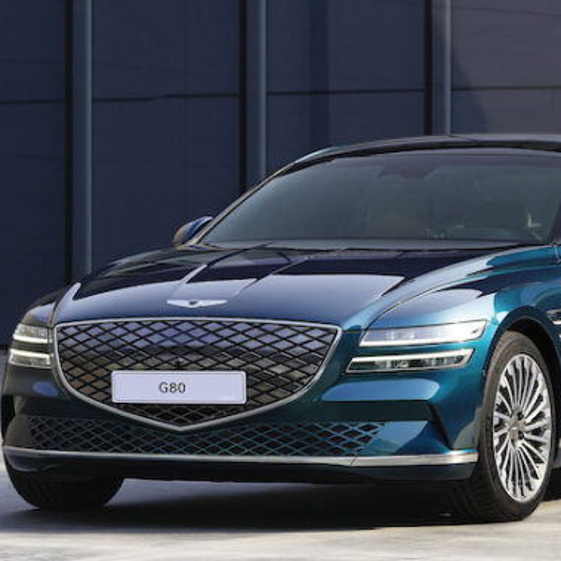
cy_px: 255
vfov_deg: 11.9
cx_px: 337
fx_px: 2695
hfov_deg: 11.9
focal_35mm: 147
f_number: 5.6
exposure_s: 1/320
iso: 250
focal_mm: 85
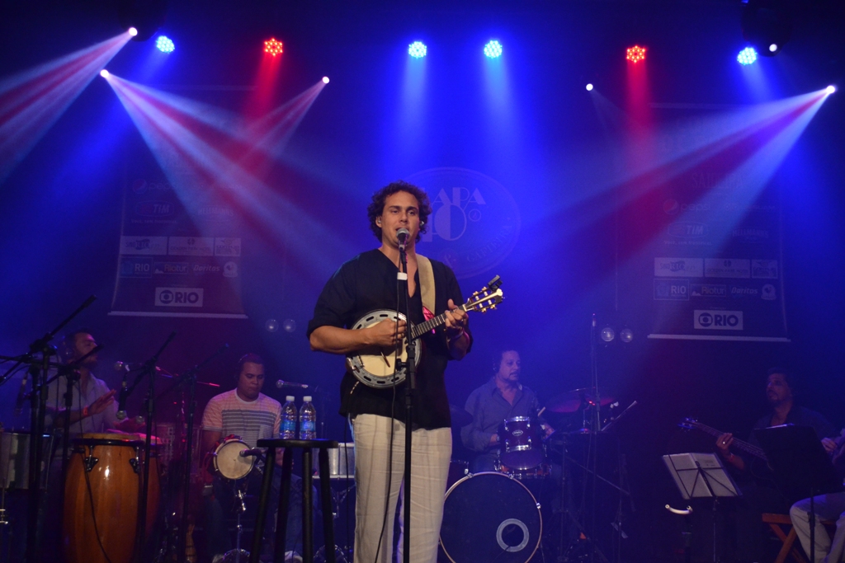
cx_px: 422
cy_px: 282
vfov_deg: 28.1
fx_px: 1127
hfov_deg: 41.1
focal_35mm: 48
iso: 1600
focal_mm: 32
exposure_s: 1/200
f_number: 4.8
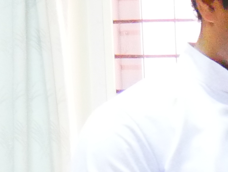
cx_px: 632
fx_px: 1292
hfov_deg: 8.7
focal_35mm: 196
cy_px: 251
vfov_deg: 7.5
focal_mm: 14
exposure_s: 1/40
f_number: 3.5
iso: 3200
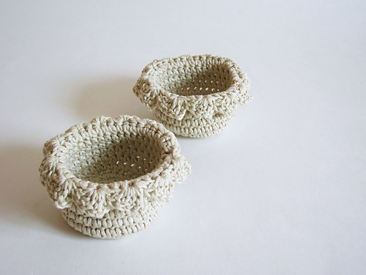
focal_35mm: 46
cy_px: 138
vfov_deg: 31.5
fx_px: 486
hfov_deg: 41.2
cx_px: 183
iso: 50
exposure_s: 1/31.4
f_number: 3.2
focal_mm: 7.7
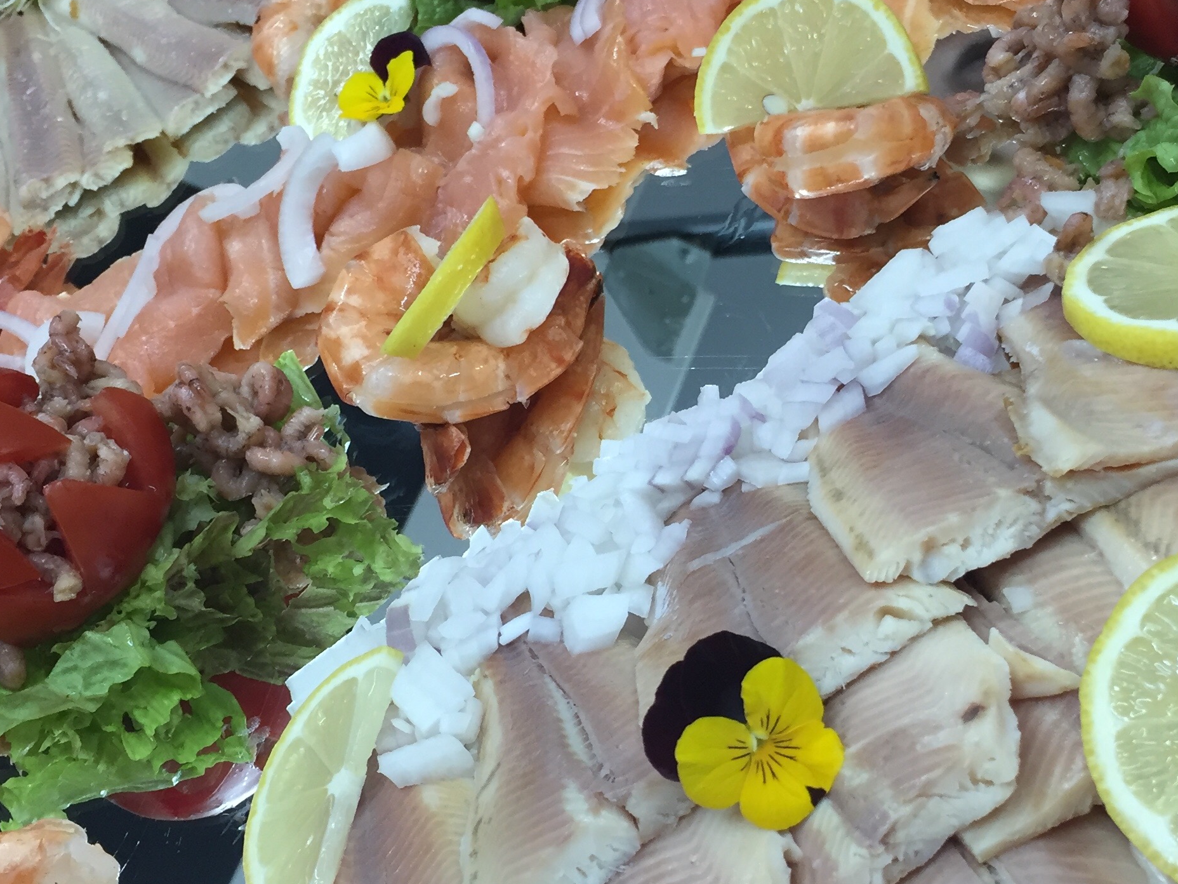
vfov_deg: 28.5
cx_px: 673
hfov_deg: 37.4
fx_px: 1736
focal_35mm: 51
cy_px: 525
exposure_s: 1/33
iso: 80
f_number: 2.2
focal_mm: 4.15
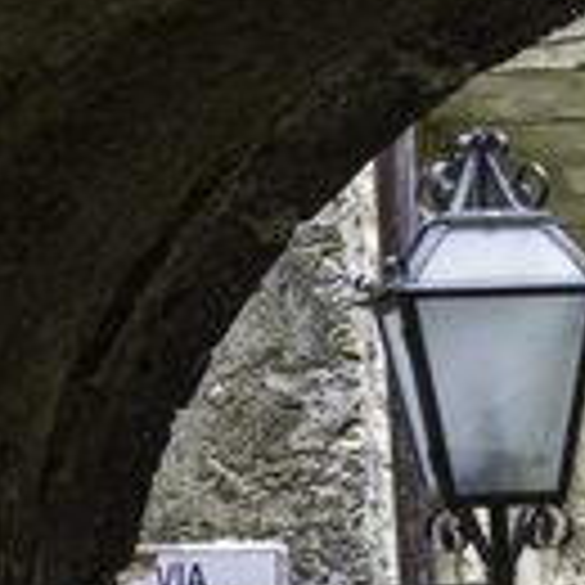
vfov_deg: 7.2
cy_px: 983
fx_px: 4542
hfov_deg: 7.2
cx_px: 882
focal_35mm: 238
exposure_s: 1/30
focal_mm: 41.1
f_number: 5.6
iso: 100
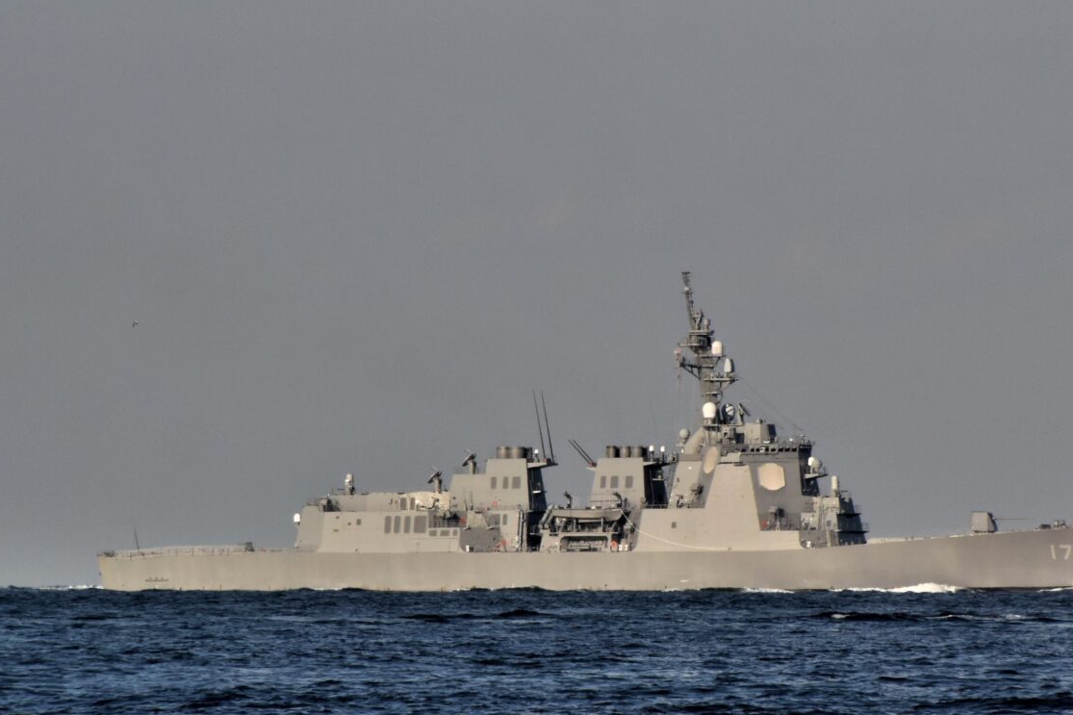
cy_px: 409
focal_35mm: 372
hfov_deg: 5.5
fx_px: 11085
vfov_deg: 3.7
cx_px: 655
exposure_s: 1/640
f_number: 11
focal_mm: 100
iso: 400
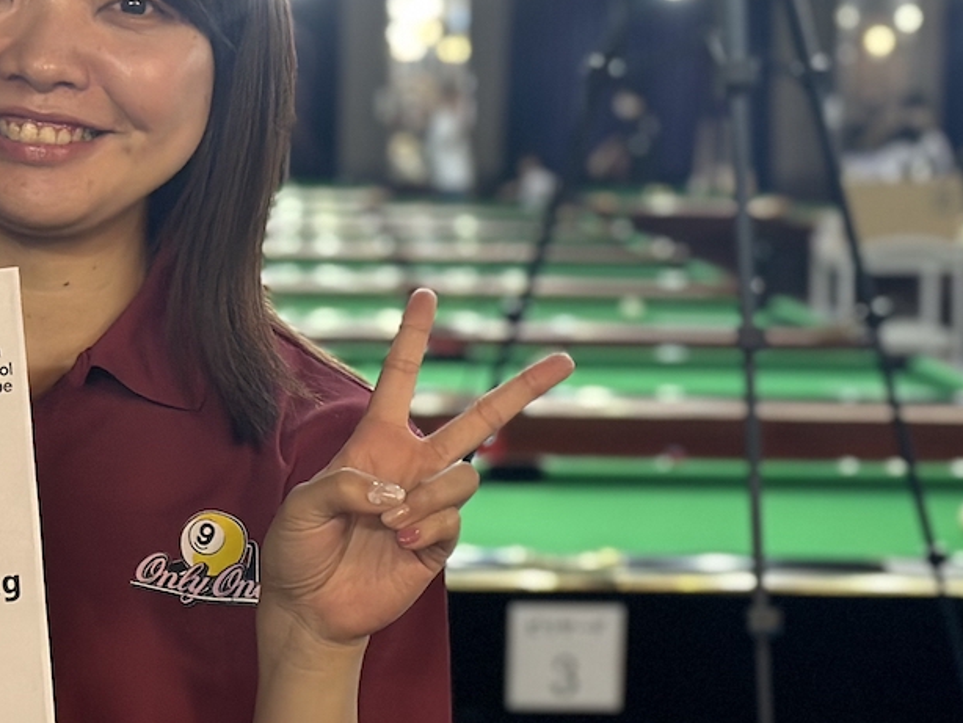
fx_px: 3507
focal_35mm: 126
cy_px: 376
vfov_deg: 11.8
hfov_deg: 15.6
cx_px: 454
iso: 320
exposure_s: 1/50
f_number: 1.78
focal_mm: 6.86
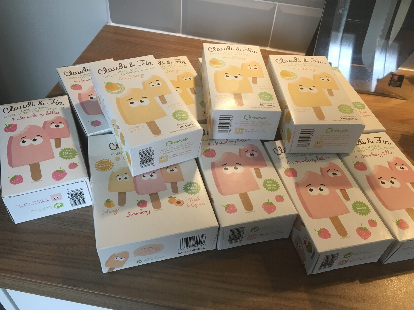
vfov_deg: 46.8
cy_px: 160
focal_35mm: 30
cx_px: 213
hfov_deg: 60.0
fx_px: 359
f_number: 2.2
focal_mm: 4.15
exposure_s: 1/33
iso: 40
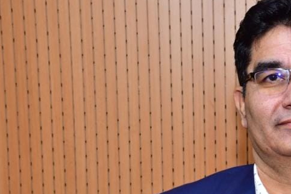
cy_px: 173
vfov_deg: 9.6
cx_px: 298
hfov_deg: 14.2
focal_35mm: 142
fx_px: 1148
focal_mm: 45
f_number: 8
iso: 1000
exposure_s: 1/125
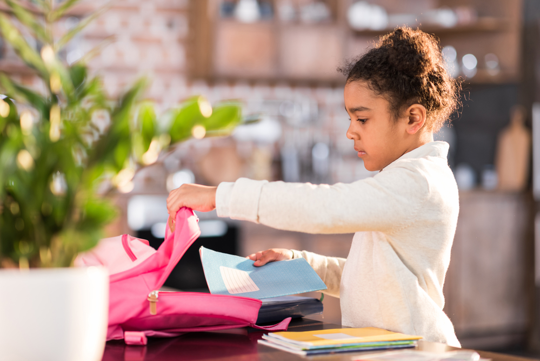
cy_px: 180
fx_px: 1275
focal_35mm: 85
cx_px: 270
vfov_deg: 16.1
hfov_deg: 23.9
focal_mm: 85
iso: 160
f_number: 2
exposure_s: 1/200
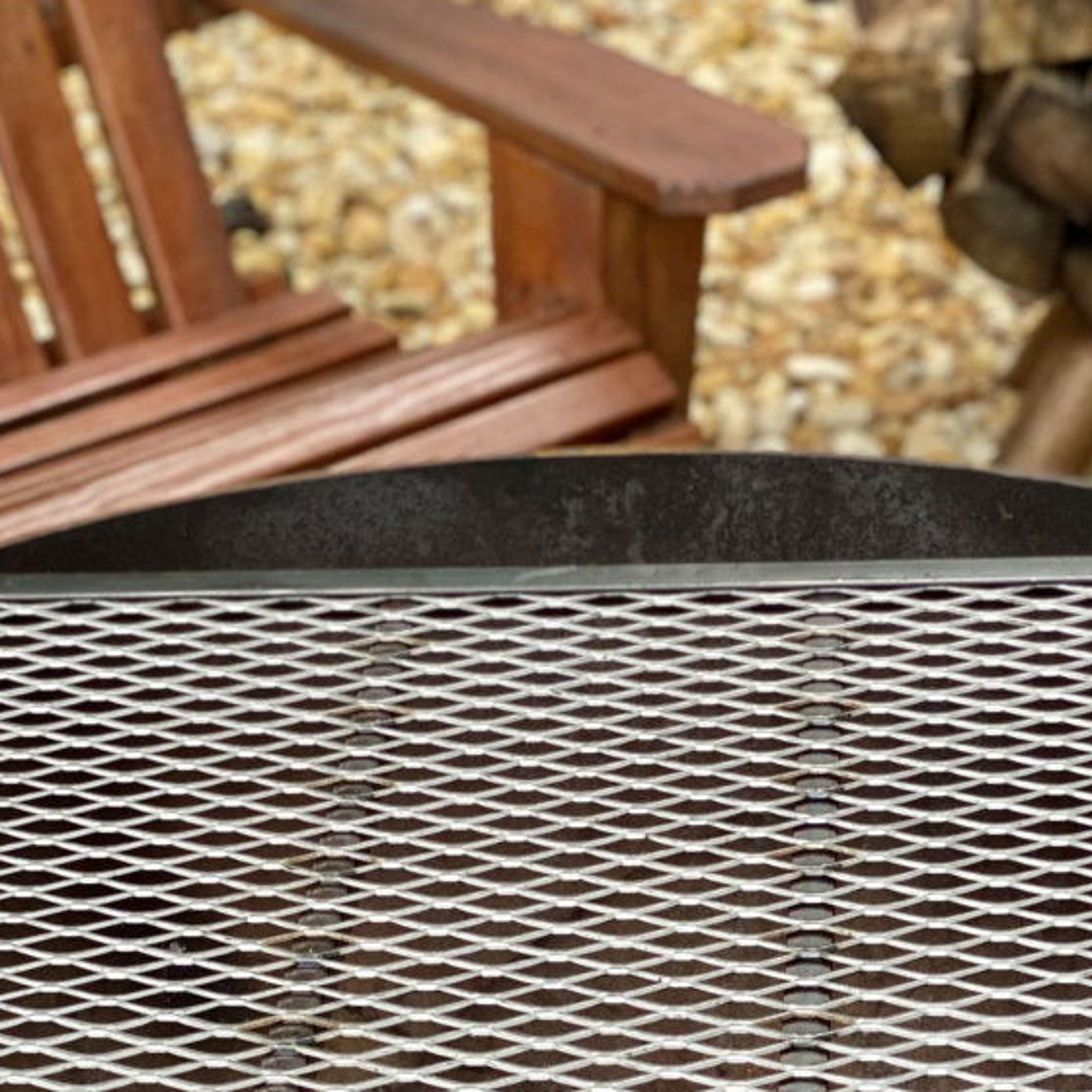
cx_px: 556
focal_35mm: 126
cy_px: 838
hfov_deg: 13.8
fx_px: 4497
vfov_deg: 13.8
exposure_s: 1/122
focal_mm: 6
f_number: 2
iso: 80
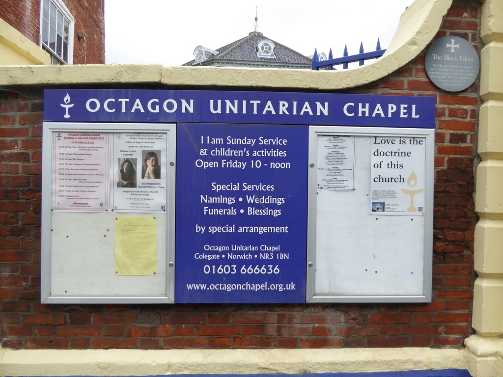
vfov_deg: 56.8
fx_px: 349
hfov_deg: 71.6
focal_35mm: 24
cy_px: 188
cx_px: 252
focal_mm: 4.3
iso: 100
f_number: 3.3
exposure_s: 1/400
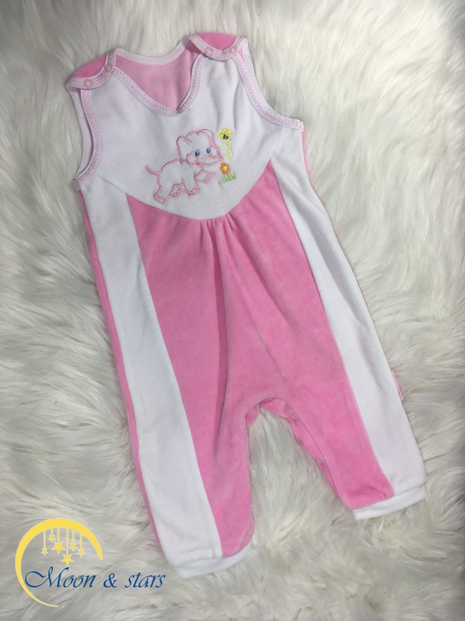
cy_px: 310
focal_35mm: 29
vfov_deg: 61.7
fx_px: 520
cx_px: 232
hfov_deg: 48.2
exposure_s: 1/50
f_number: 2.2
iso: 25
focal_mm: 4.15
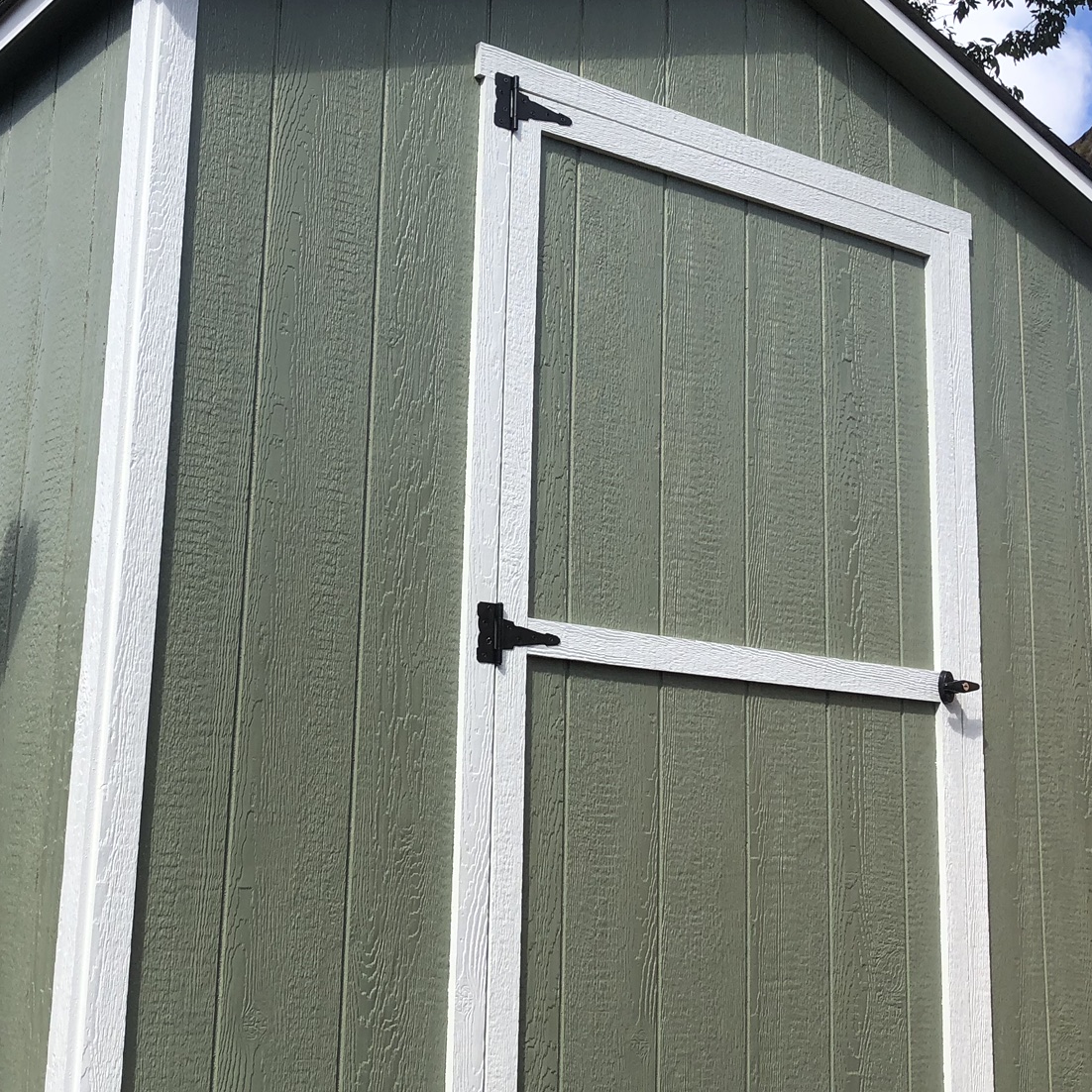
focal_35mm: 46
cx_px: 365
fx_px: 1642
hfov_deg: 36.4
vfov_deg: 36.7
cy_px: 474
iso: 20
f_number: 1.8
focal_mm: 3.99
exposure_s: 1/1297
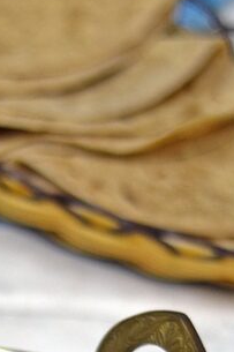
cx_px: -7
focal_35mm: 203
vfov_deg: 10.0
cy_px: 403
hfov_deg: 6.7
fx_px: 1981
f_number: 1.8
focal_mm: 50
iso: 500
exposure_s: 1/60
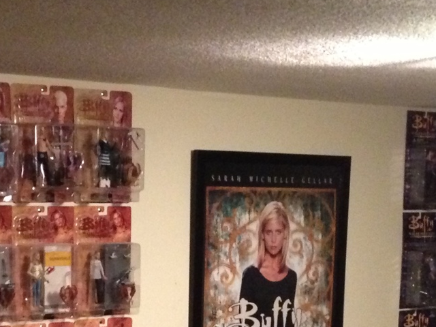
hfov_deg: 18.5
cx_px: 84
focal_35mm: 105
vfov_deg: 13.8
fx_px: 1323
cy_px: 360
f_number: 2.4
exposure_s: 1/15
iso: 500
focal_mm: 4.28
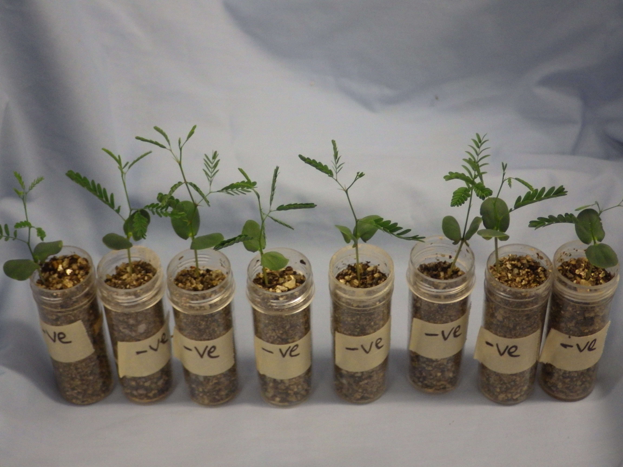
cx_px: 312
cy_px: 234
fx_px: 1116
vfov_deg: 23.7
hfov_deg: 31.2
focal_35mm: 62
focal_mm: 11
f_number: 3.6
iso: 640
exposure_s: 1/80
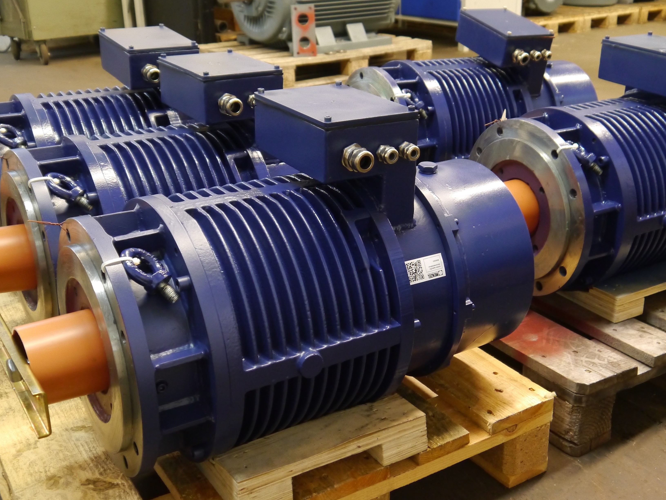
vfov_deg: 35.2
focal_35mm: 41
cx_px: 368
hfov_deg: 45.7
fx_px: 789
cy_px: 231
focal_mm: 16
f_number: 3.8
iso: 800
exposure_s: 1/20
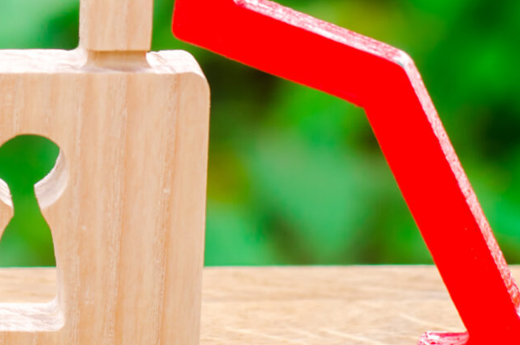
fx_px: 3474
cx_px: -42
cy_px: -63
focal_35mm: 241
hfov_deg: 8.5
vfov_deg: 5.7
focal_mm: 50
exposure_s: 1/125
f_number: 4.5
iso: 100
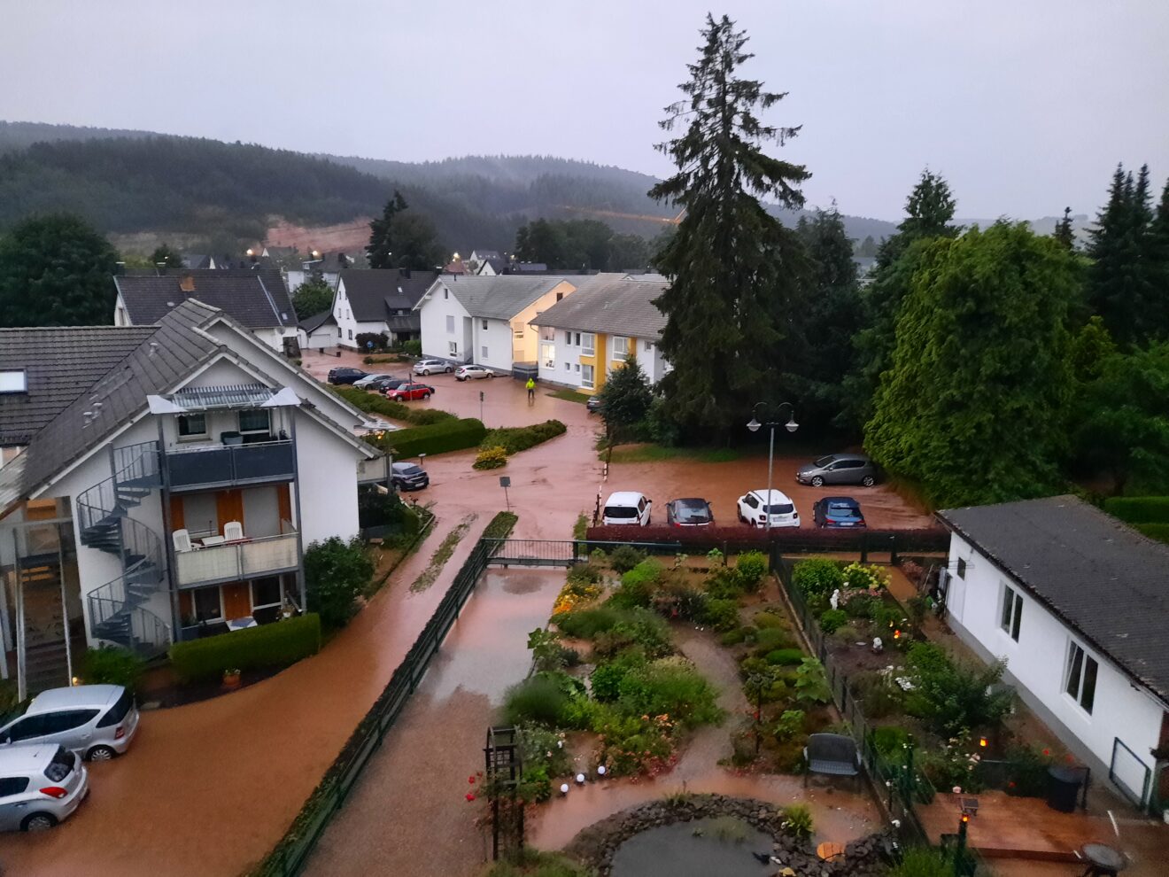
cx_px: 584
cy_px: 438
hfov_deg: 69.4
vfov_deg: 54.9
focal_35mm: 25
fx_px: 844
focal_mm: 4.6
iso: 800
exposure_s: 1/10
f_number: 2
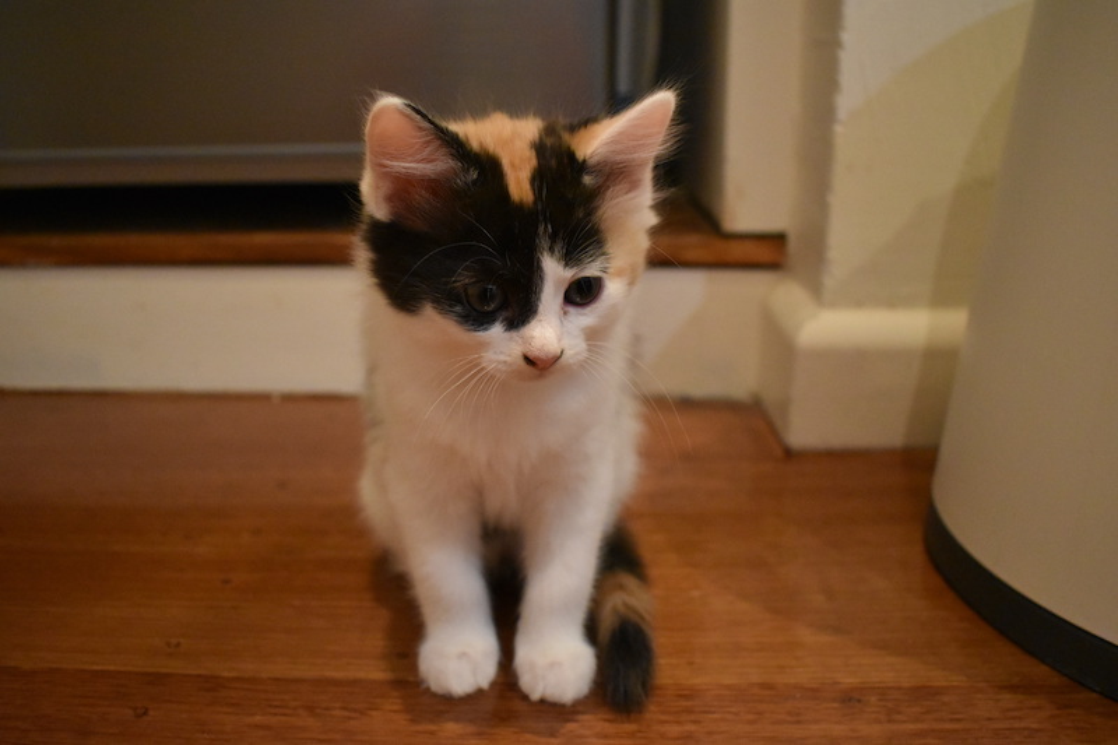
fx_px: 1025
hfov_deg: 57.2
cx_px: 559
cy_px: 372
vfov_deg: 40.0
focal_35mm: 33
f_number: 3.8
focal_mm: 22
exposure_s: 1/60
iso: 4500
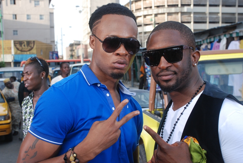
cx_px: 122
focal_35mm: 60
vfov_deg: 22.7
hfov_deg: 33.3
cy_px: 82
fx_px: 406
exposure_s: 1/125
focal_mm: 40
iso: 400
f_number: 5.6
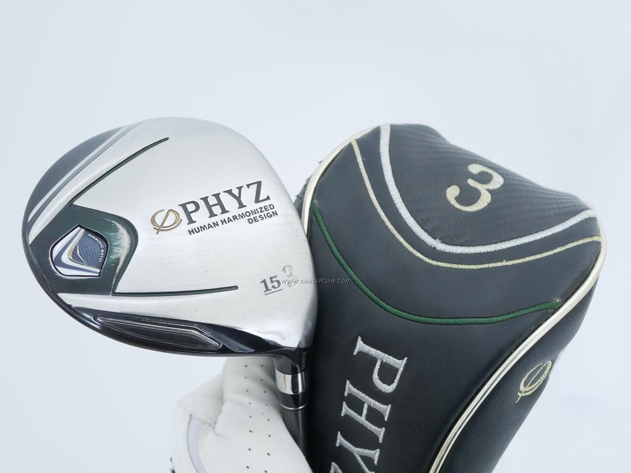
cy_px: 236
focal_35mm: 50
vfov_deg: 29.1
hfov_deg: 38.2
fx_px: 912
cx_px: 316
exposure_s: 1/50
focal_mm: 25
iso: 1600
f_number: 4.5
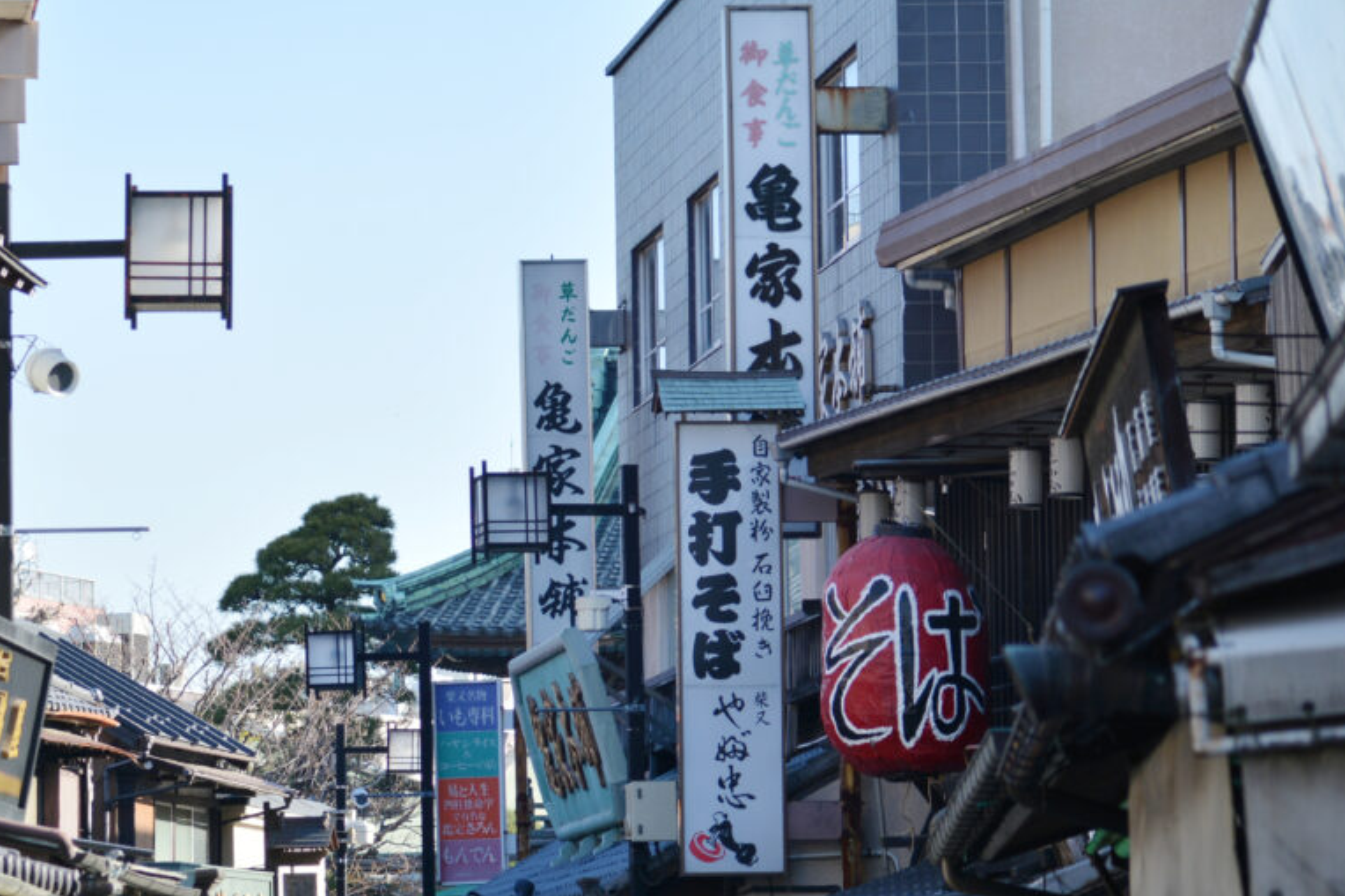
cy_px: 733
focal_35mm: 181
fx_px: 6760
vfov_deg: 7.6
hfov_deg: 11.3
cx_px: 386
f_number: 4.8
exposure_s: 1/400
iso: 100
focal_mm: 72
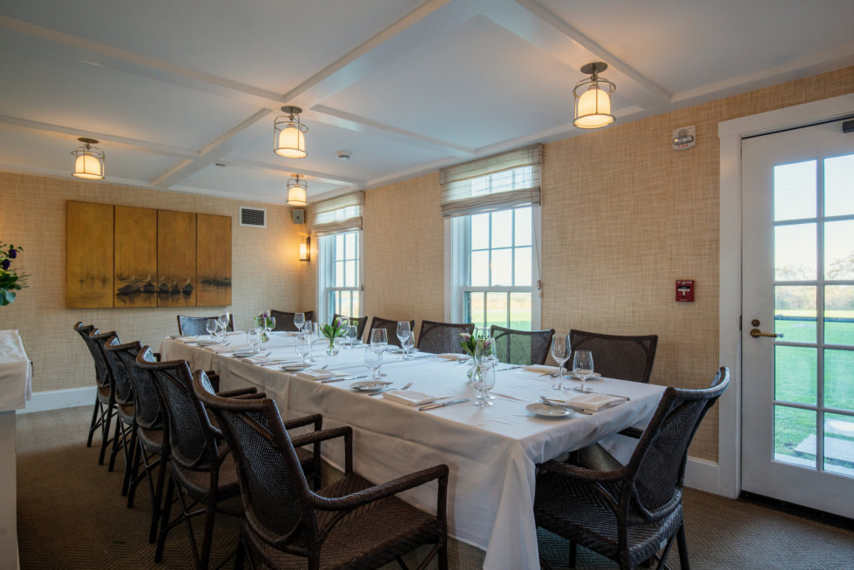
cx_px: 427
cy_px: 285
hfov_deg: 84.0
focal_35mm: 20
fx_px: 475
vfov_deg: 62.0
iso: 160
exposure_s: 1/60
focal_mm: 20
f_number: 8
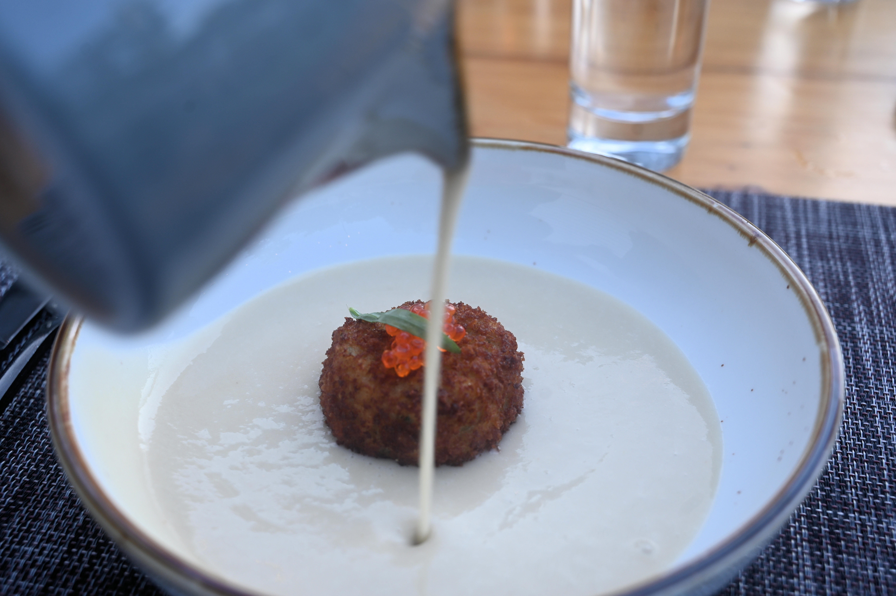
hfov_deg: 46.4
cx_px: 448
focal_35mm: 42
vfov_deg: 31.9
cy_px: 298
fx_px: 1045
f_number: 5.6
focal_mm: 42
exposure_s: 1/80
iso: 200
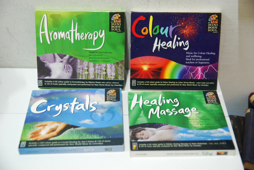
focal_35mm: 57
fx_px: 403
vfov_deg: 23.8
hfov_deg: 35.0
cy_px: 85
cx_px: 127
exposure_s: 1/60
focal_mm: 38
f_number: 4.5
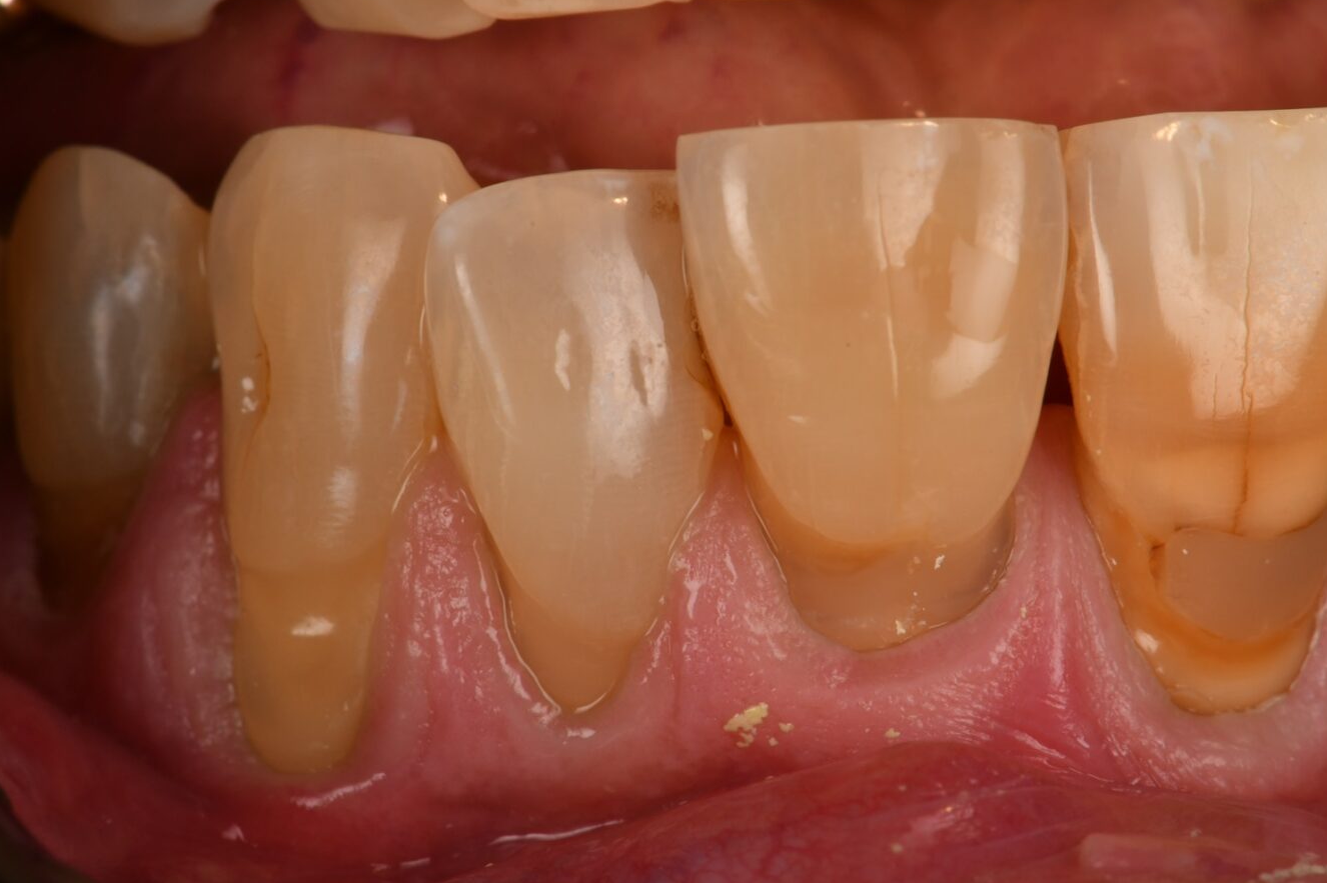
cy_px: 404
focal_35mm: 146
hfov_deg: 14.1
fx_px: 5379
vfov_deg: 9.4
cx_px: 715
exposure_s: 1/160
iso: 200
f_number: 32
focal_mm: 105
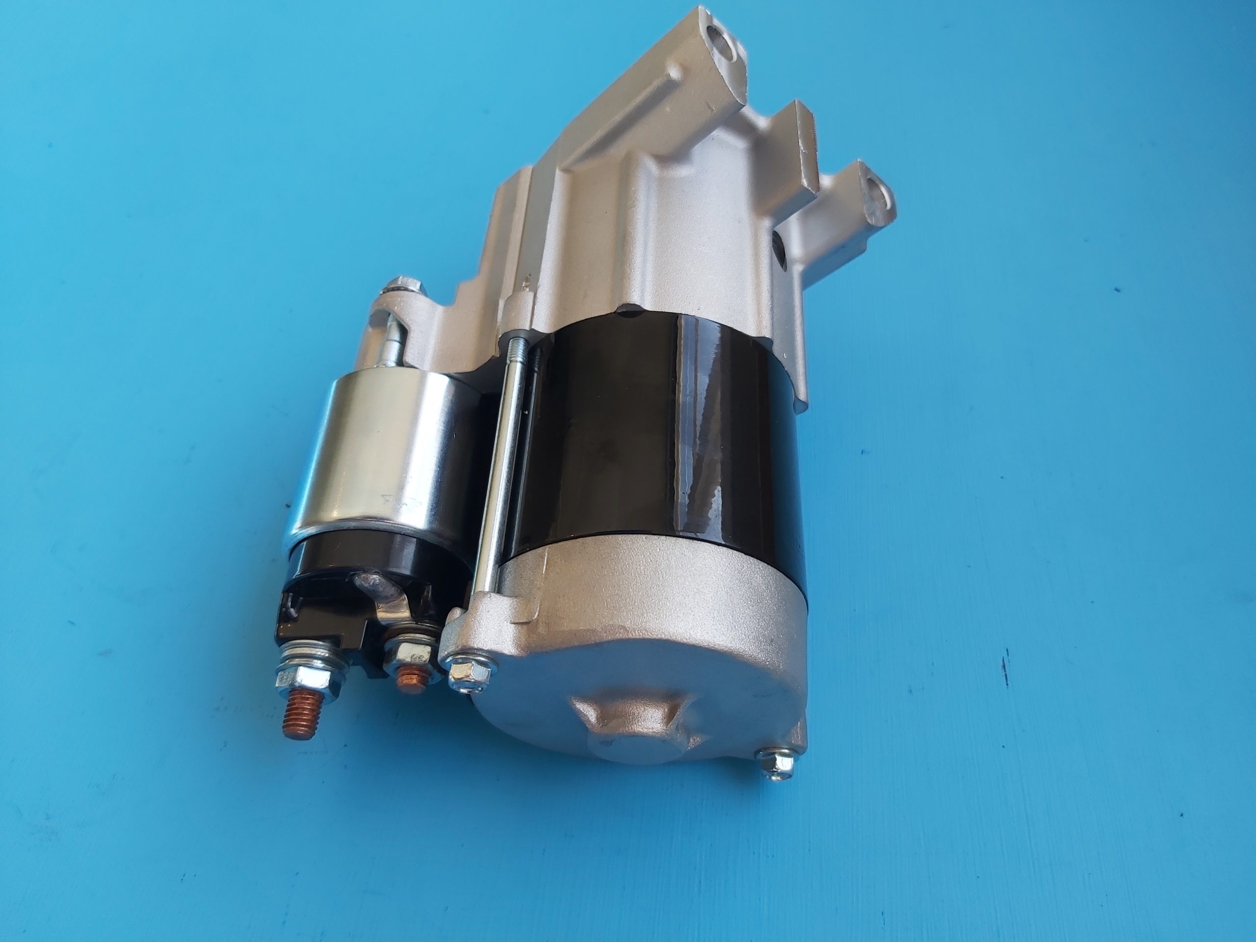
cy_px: 471
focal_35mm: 26
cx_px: 628
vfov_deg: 53.1
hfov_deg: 67.3
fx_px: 943
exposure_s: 1/152
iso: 64
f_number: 1.7
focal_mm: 3.92
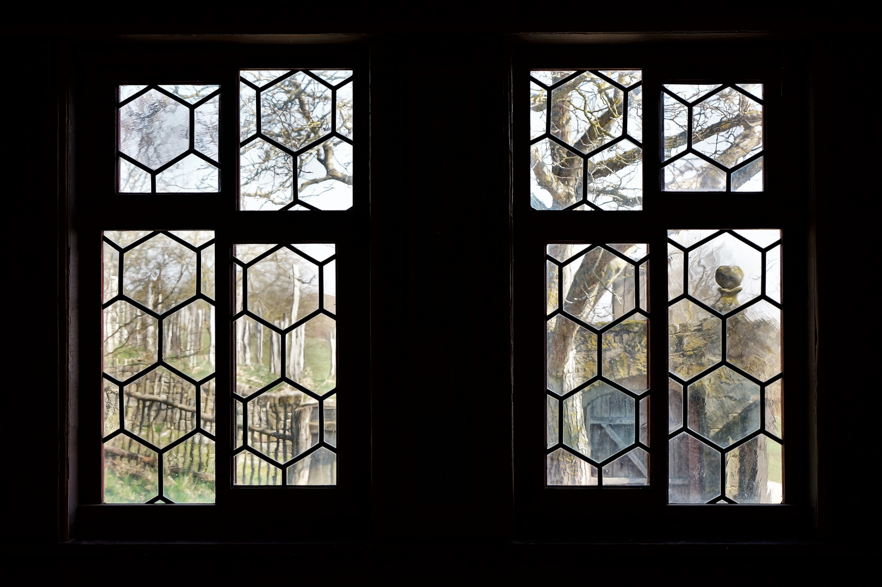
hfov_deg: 37.9
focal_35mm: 52
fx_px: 1285
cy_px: 294
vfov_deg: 25.7
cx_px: 441
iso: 100
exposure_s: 1/100
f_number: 5.6
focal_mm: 35
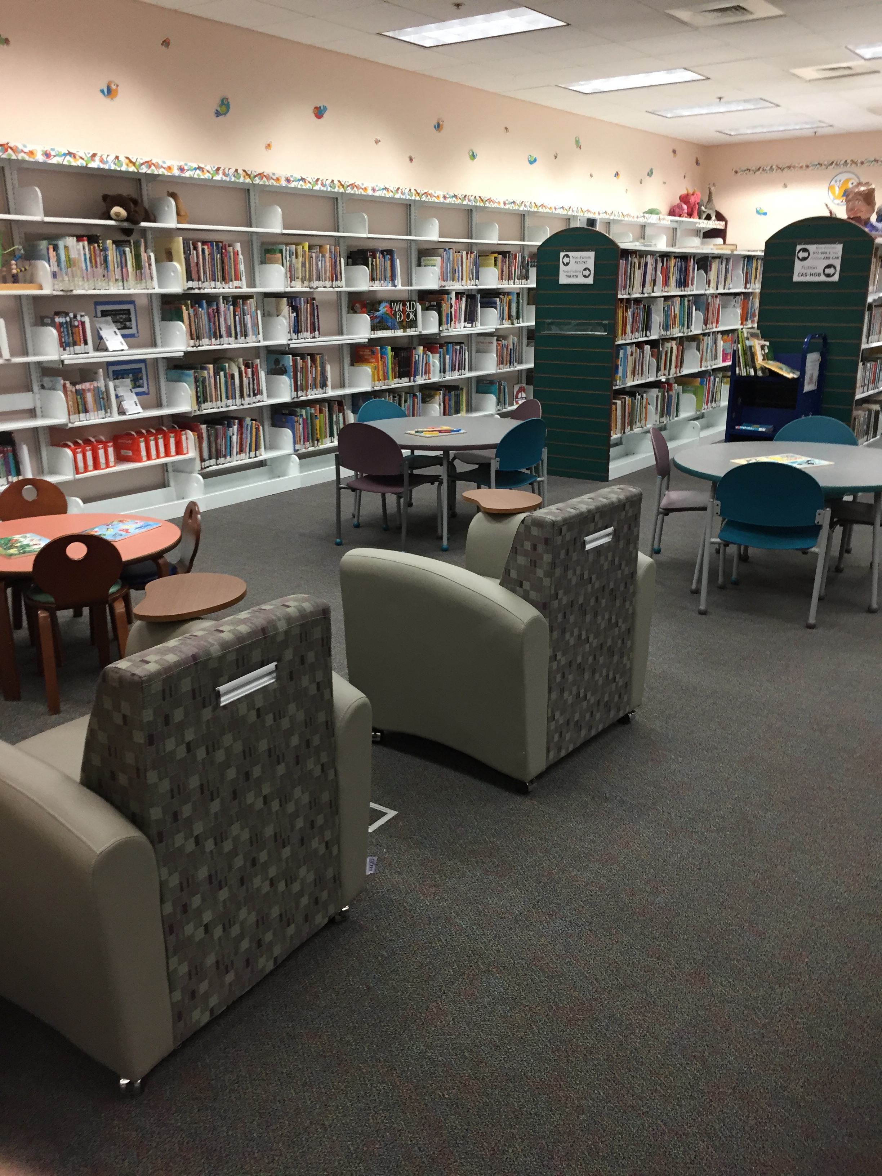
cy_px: 588
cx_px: 441
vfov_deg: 61.7
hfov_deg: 48.2
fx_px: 985
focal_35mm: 29
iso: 125
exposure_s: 1/30
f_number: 2.2
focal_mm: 4.15
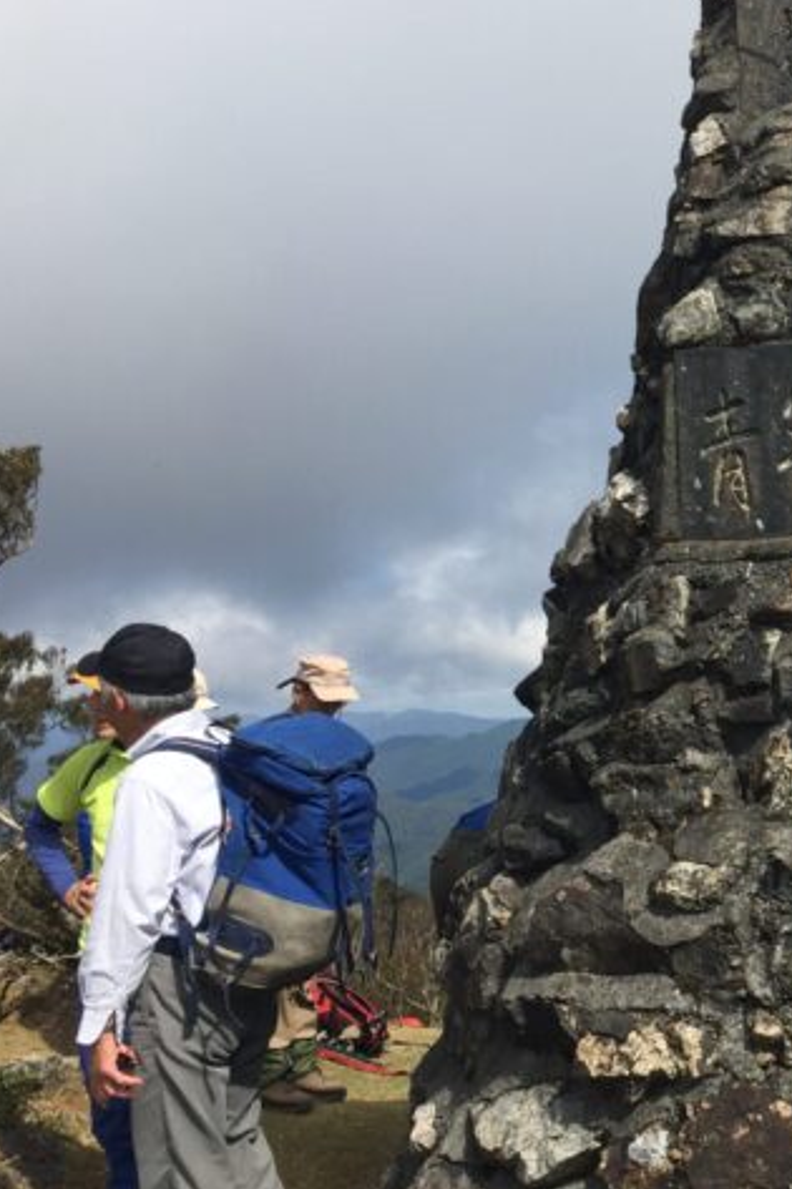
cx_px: 910
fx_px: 1684
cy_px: 578
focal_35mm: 51
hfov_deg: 24.4
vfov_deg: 38.9
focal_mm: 4.15
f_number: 2.2
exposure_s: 1/2083
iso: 32
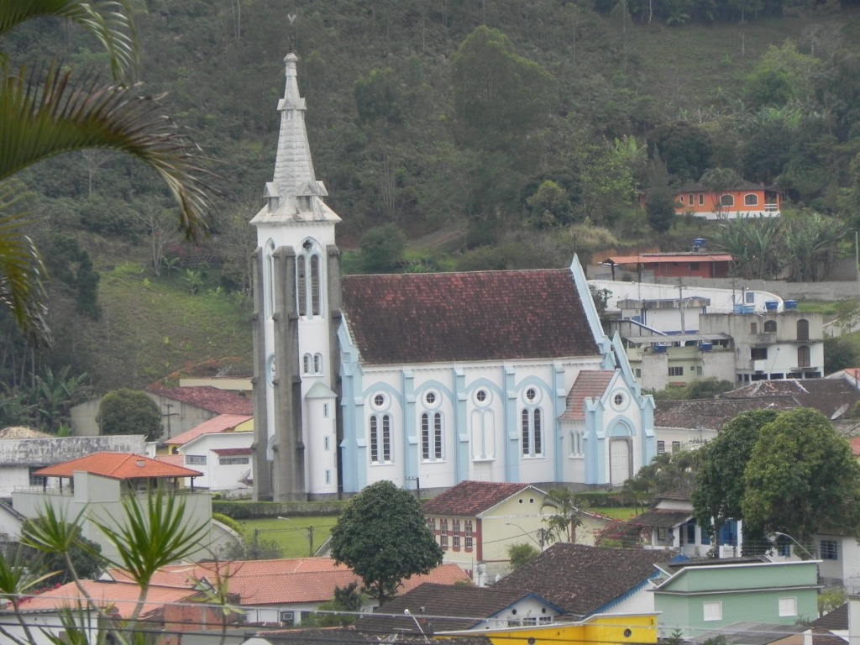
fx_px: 7230
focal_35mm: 291
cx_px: 430
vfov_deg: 5.1
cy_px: 322
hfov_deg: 6.8
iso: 160
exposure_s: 1/249
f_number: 6.3
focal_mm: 51.8
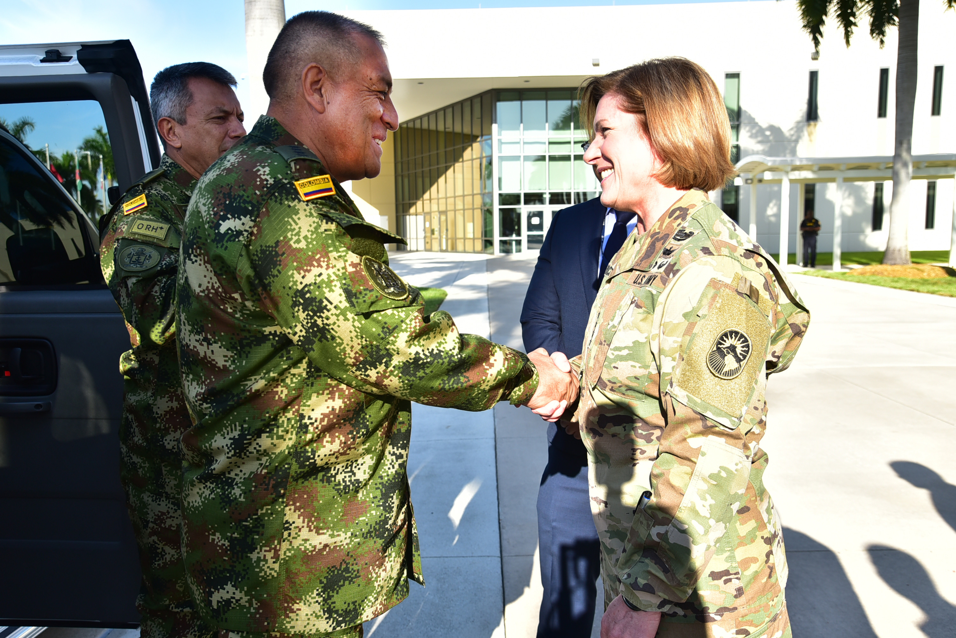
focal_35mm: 34
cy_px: 319
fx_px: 903
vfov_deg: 38.9
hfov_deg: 55.8
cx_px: 478
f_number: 6.7
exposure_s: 1/350
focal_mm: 34
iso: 280
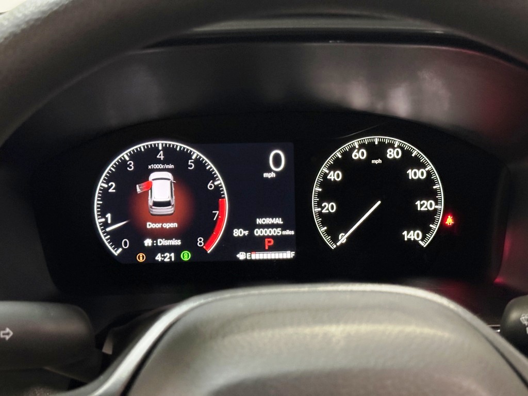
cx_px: 264
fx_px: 732
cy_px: 198
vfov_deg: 30.3
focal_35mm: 48
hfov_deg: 39.7
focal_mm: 6.86
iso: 640
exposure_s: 1/24
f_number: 1.78
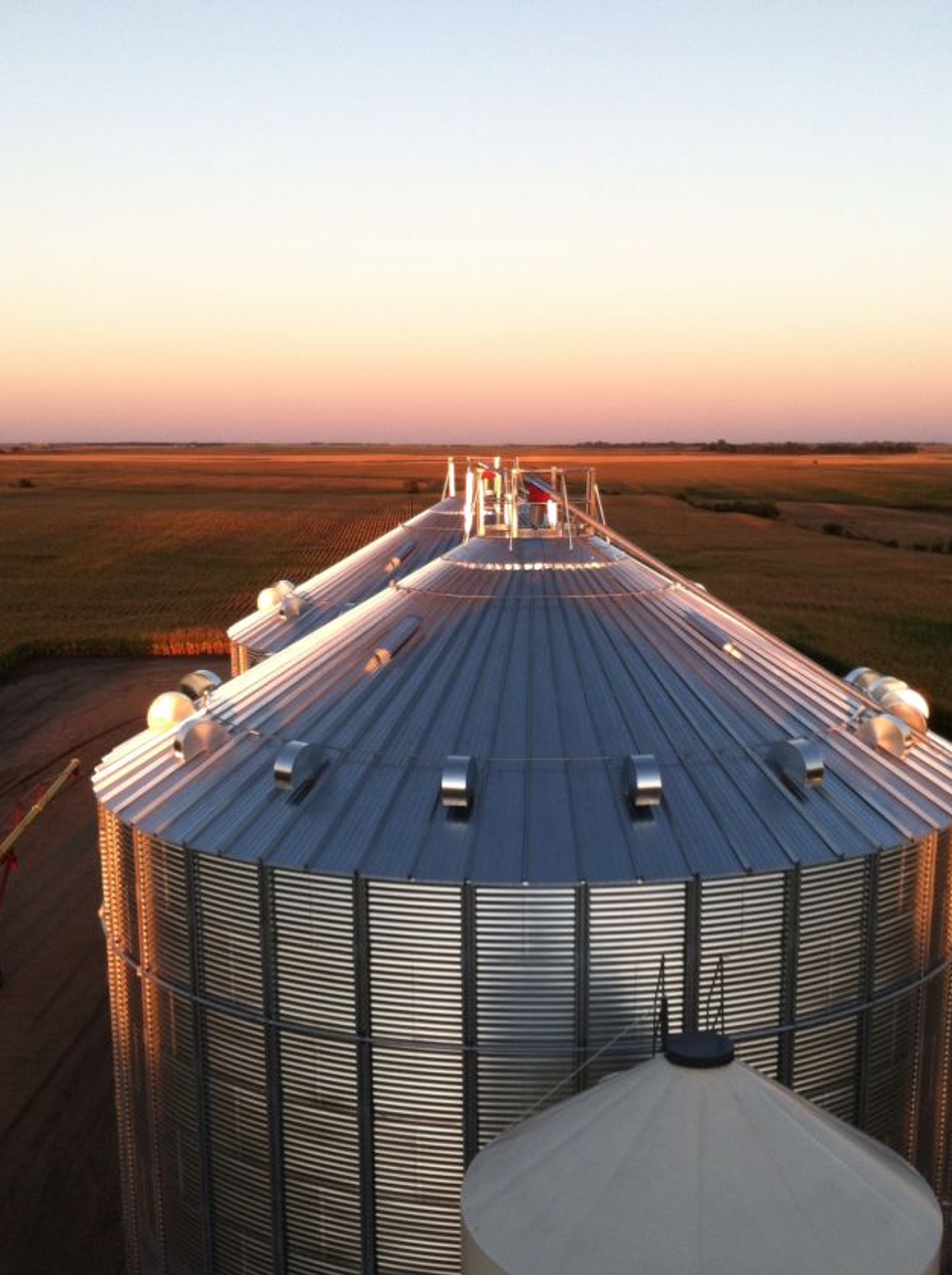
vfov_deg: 45.7
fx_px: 1508
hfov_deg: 35.0
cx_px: 515
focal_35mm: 41
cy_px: 745
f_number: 2.8
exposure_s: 1/138
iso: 80
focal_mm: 3.85
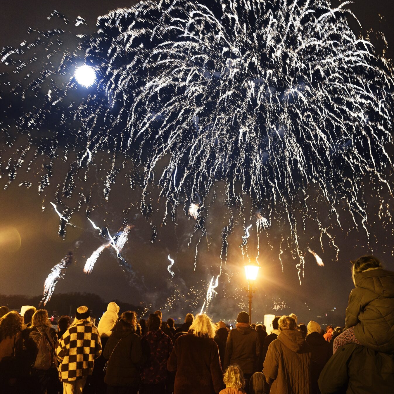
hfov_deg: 52.4
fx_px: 399
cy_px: 196
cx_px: 220
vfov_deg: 52.5
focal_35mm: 31
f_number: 3.5
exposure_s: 1/10
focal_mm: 24
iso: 800
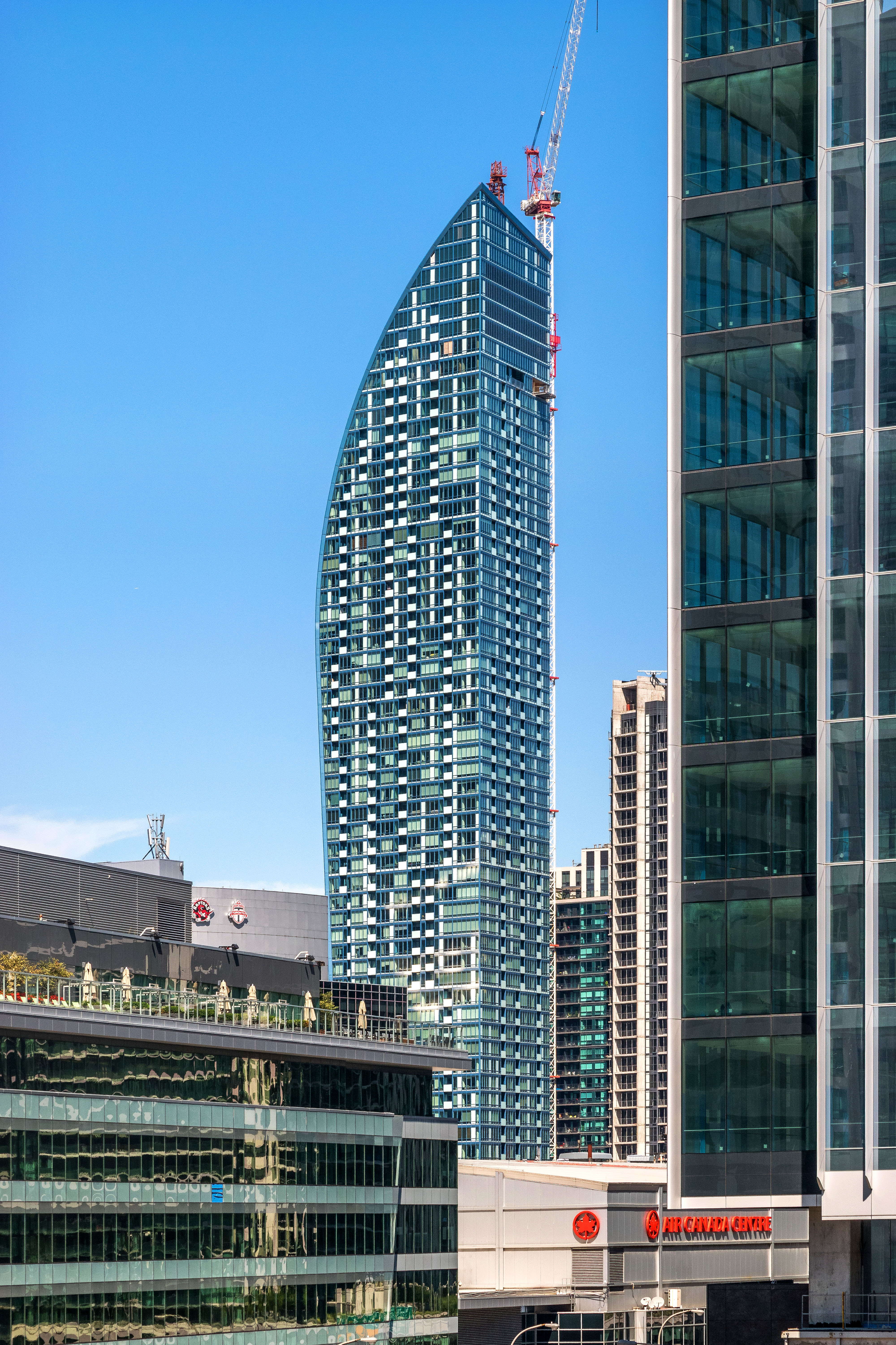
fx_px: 3920
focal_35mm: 105
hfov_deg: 13.0
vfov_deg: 19.5
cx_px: 448
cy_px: 672
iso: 400
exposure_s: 1/800
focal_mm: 70
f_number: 11
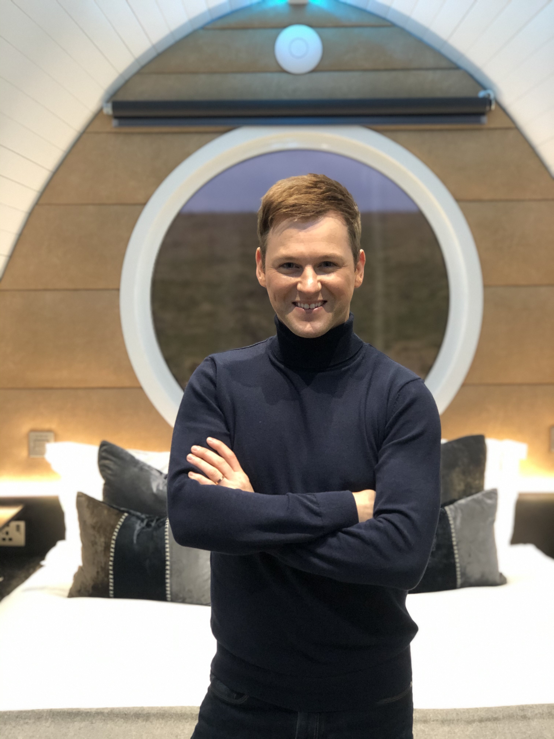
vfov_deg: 33.8
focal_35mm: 57
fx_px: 1216
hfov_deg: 25.7
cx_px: 277
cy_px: 370
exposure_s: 1/30
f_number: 2.8
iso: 250
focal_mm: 6.6
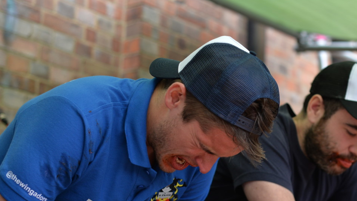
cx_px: 260
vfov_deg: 13.7
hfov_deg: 24.0
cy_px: 147
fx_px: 833
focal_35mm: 88
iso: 320
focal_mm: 50
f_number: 2.8
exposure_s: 1/640
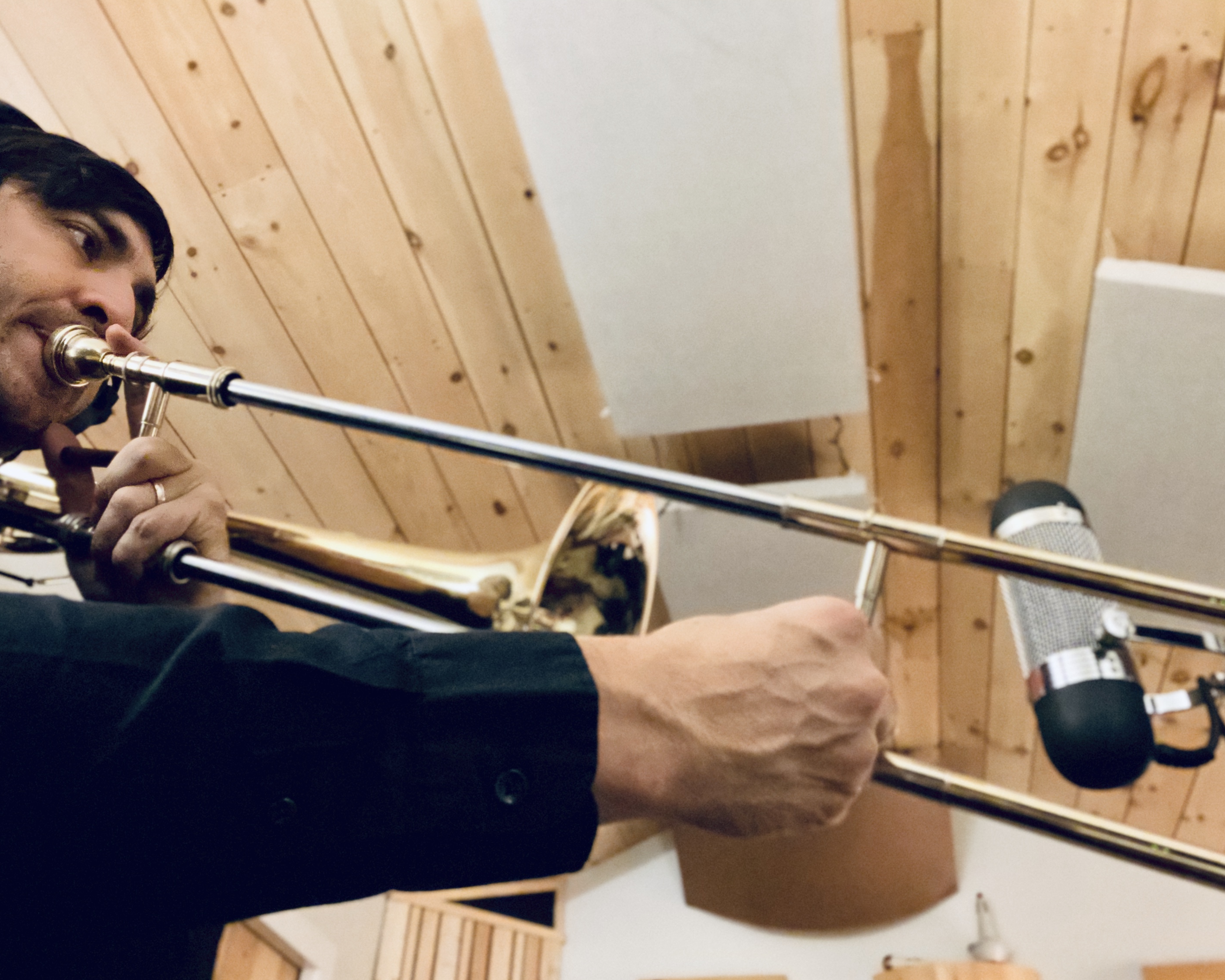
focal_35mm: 32
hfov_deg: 55.6
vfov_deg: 45.8
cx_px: 640
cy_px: 501
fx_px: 1160
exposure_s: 1/15
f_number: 2.2
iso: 1000
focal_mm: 2.71
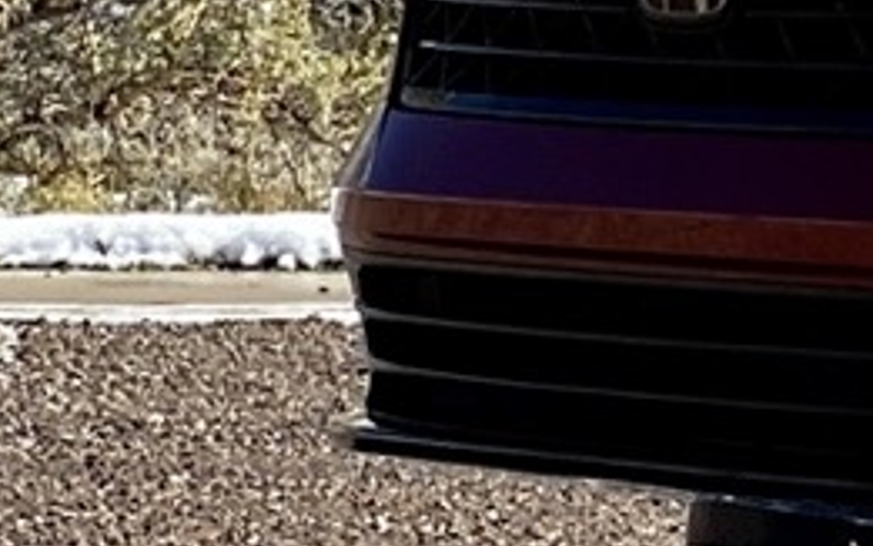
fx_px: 9634
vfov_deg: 3.2
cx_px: 2572
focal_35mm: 405
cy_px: -760
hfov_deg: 4.9
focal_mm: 6
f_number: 2
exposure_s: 1/1142
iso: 20
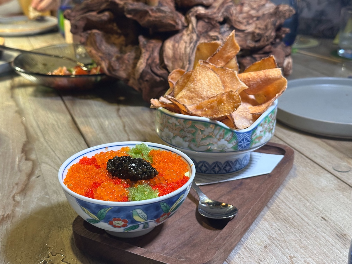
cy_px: 132
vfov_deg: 30.3
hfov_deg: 39.7
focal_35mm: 48
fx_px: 488
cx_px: 176
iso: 250
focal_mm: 6.86
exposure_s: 1/48
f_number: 1.78
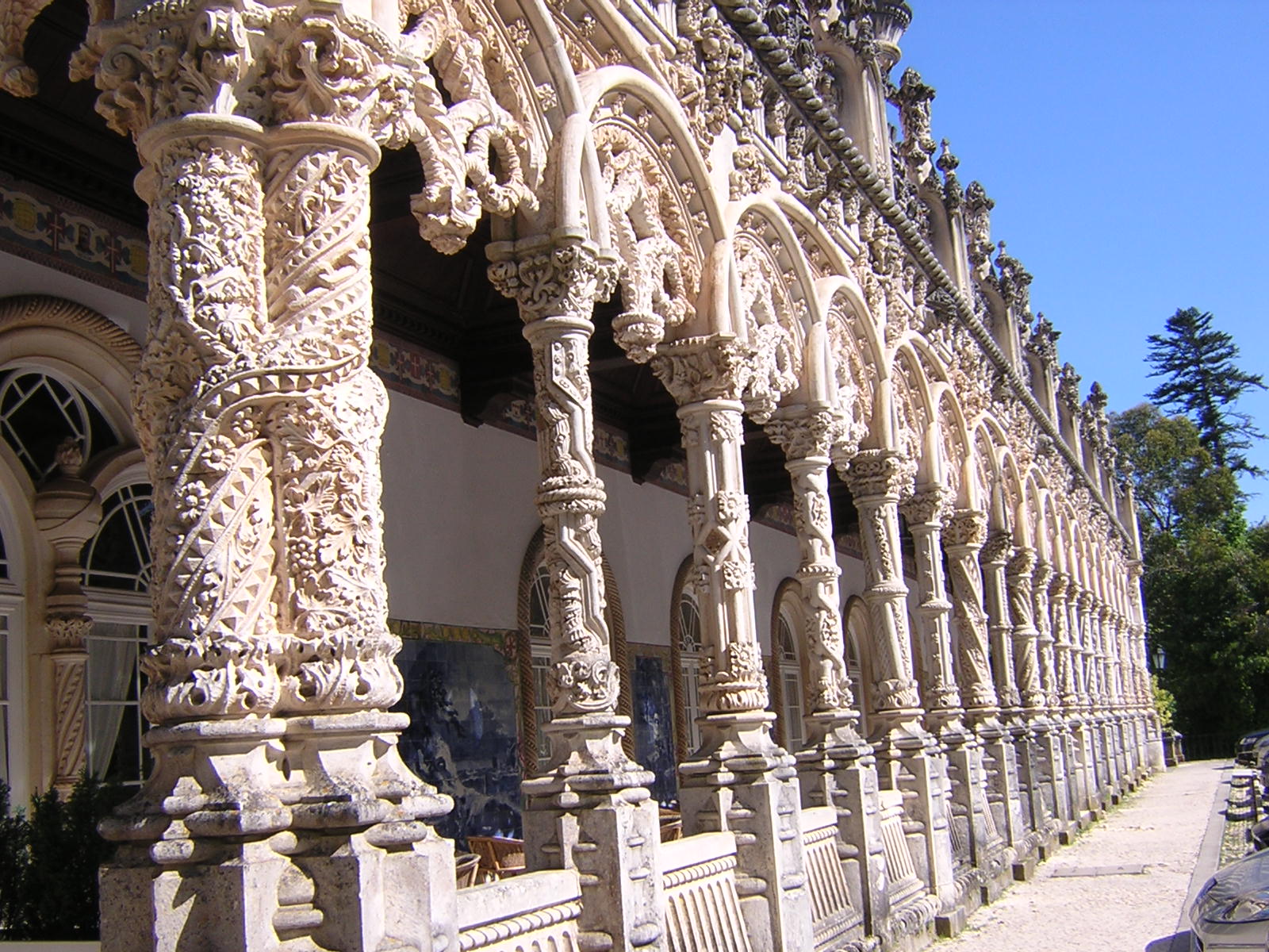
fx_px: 1320
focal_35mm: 36
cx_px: 634
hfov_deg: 51.4
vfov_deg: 39.7
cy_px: 476
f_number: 5.2
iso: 100
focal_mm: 4.7
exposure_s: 1/262
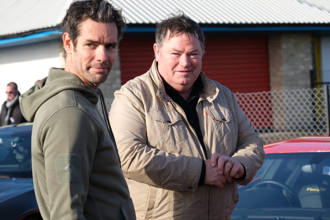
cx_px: 165
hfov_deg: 21.5
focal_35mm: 95
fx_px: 871
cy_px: 110
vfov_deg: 14.4
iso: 160
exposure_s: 1/340
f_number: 5.6
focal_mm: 63
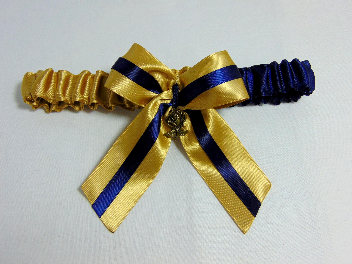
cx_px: 176
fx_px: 397
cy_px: 132
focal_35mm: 39
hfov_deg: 47.9
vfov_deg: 36.8
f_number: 3.3
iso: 80
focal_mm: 6.9
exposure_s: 1/60
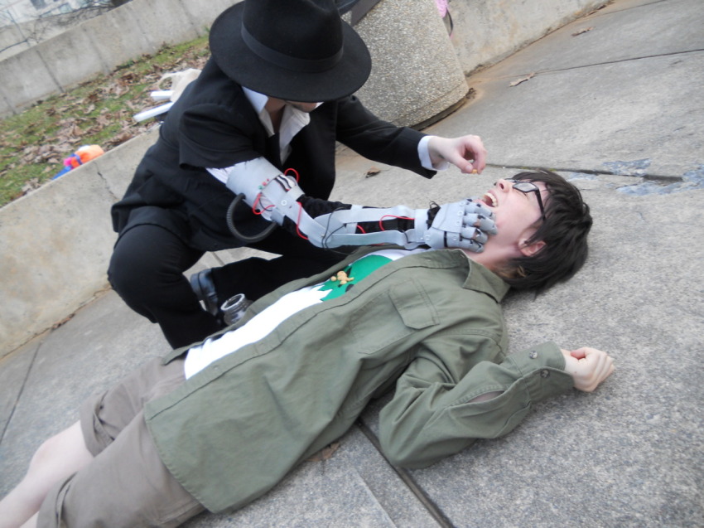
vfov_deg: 51.3
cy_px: 264
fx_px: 549
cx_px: 352
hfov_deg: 65.3
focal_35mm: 27
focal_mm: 4.9
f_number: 3.2
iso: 80
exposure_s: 1/30
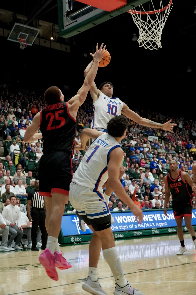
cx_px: 98
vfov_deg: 35.1
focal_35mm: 57
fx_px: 465
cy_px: 148
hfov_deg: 23.8
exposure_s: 1/400
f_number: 4.5
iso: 3200
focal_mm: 38
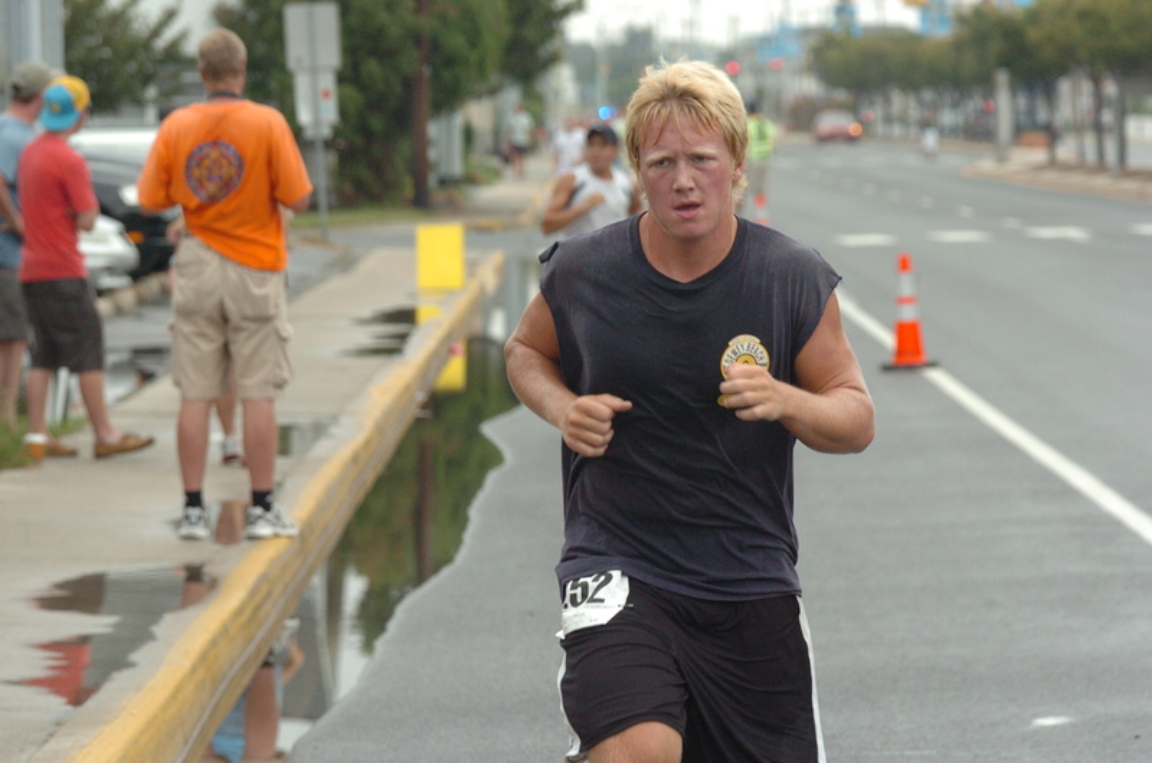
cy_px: 382
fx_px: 6467
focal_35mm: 202
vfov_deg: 6.8
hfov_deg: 10.2
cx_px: 576
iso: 640
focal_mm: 135
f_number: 5.3
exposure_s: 1/400
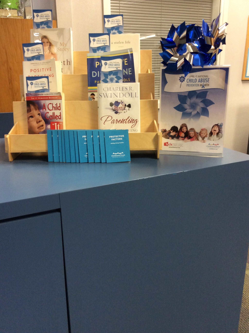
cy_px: 166
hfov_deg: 44.1
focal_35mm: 32
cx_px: 124
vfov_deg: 56.9
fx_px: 308
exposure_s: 1/24
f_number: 2.4
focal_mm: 3.3
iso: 125
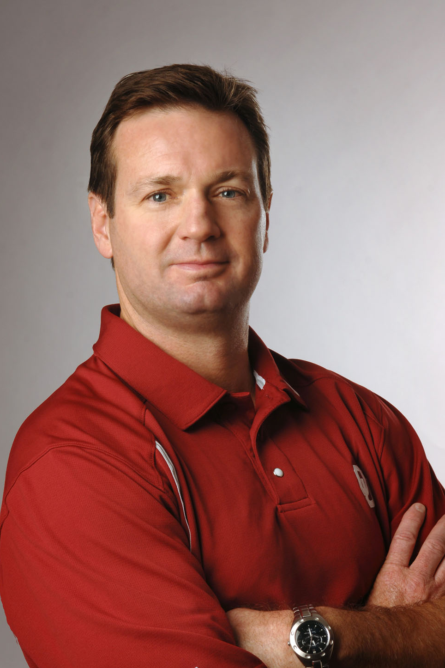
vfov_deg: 18.2
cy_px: 394
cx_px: 227
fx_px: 2077
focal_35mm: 112
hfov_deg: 12.2
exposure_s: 1/125
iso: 100
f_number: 11
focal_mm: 60
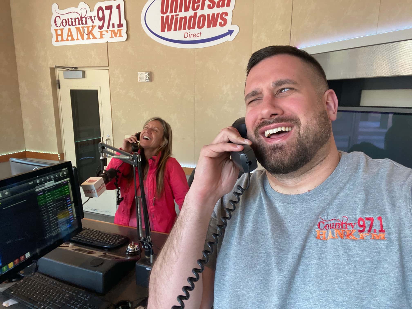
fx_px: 274
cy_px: 154
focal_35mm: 23
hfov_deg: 73.9
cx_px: 206
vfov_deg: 58.9
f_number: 2.2
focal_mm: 2.71
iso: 250
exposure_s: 1/60
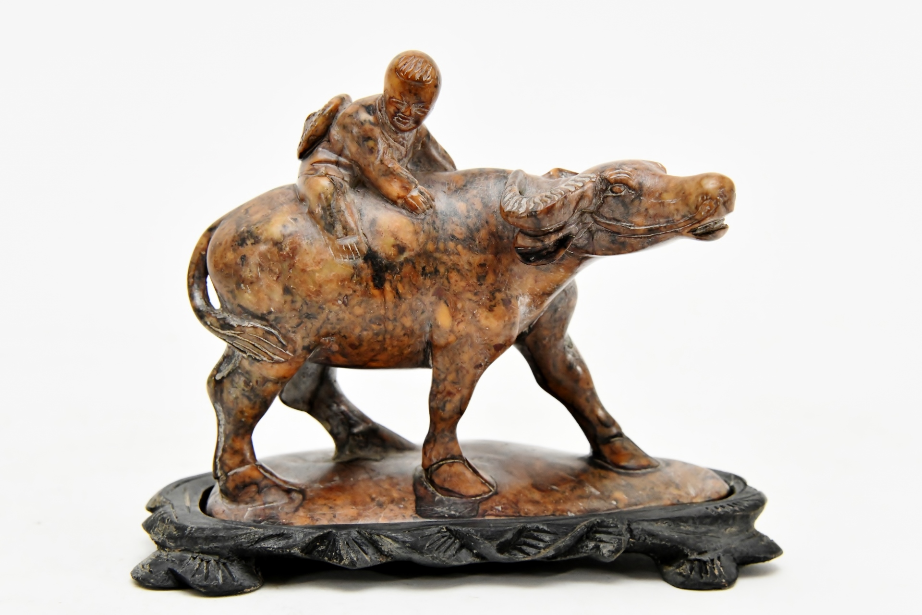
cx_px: 461
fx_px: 2689
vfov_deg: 13.0
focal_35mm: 105
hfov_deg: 19.5
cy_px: 308
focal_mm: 105
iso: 4500
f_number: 14
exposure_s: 1/125
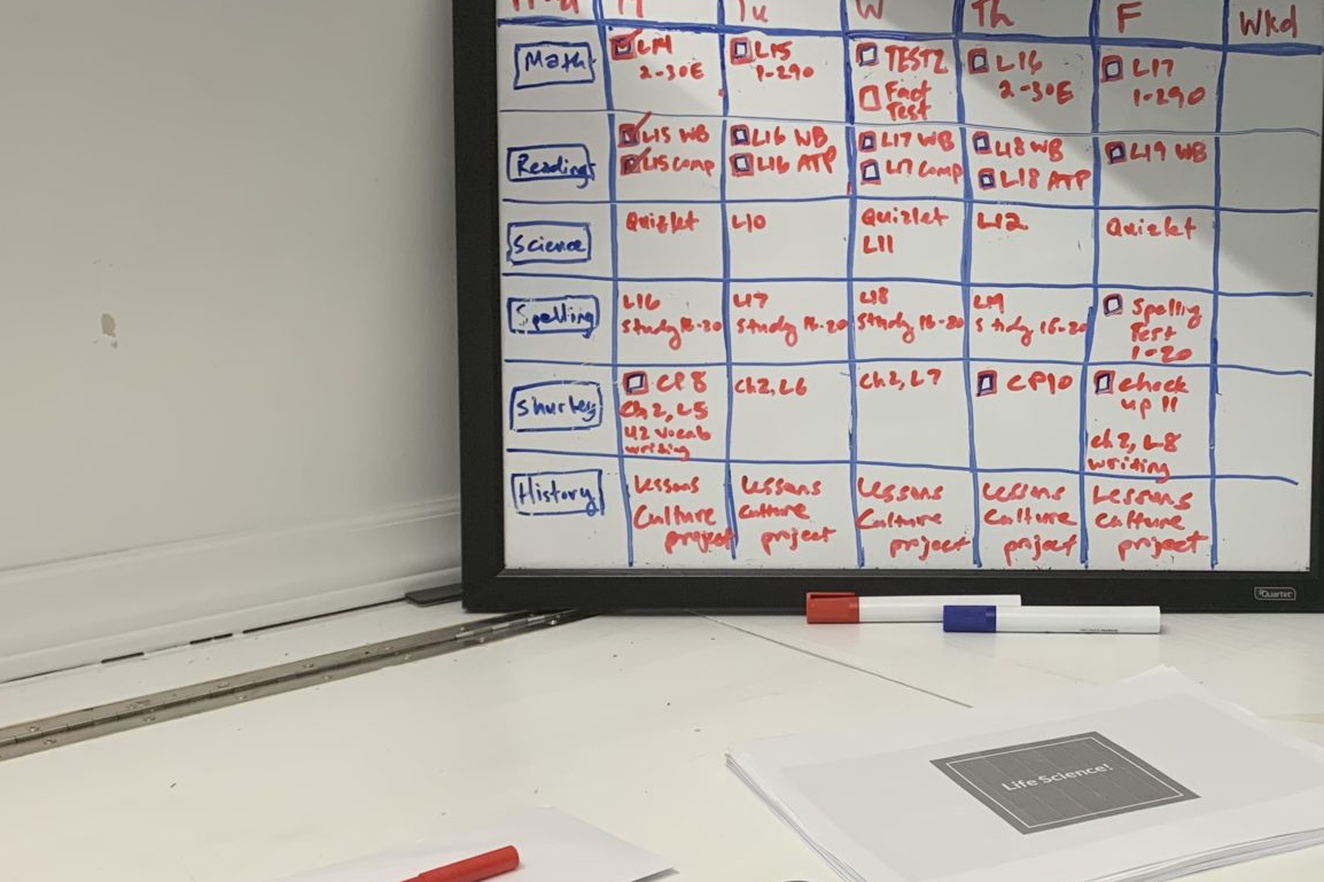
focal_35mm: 48
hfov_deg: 39.8
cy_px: 557
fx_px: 1765
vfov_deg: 28.0
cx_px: 1020
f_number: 1.8
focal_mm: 4.25
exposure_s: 1/60
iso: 80
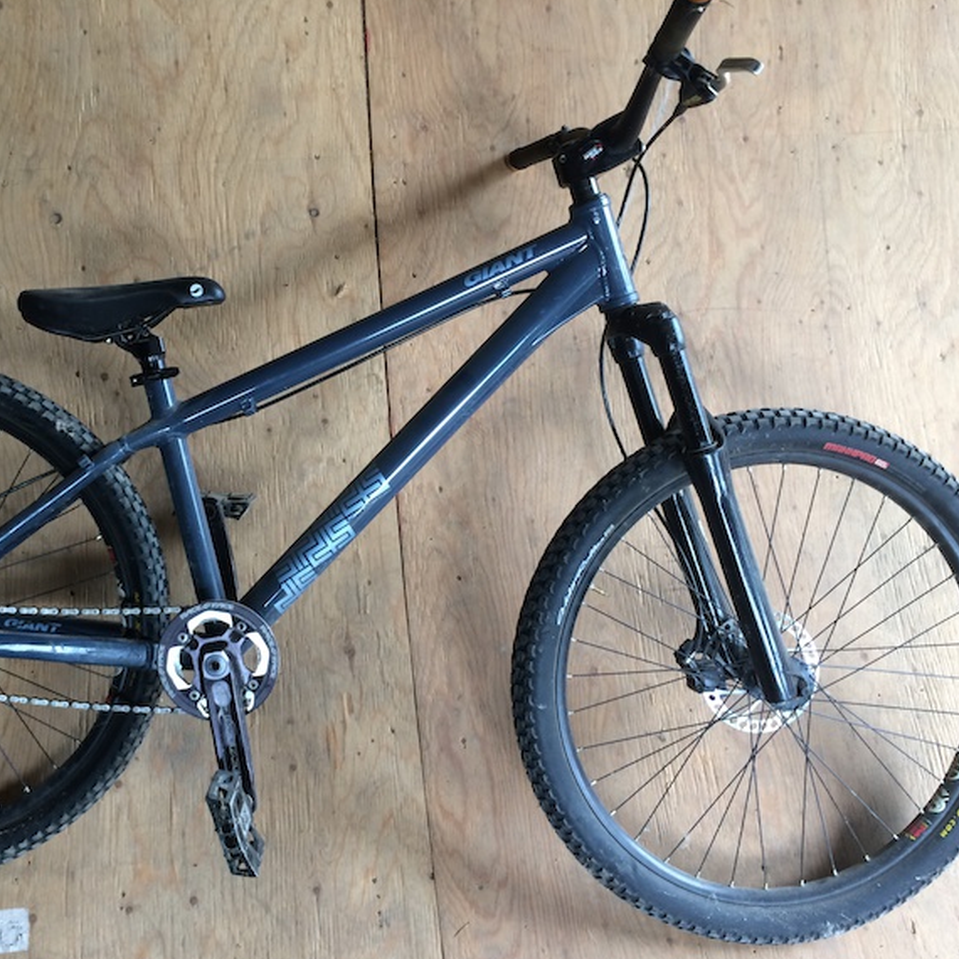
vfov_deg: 46.0
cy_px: 493
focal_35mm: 36
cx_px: 345
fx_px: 1128
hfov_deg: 45.6
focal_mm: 4.15
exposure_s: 1/30
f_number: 2.2
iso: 32
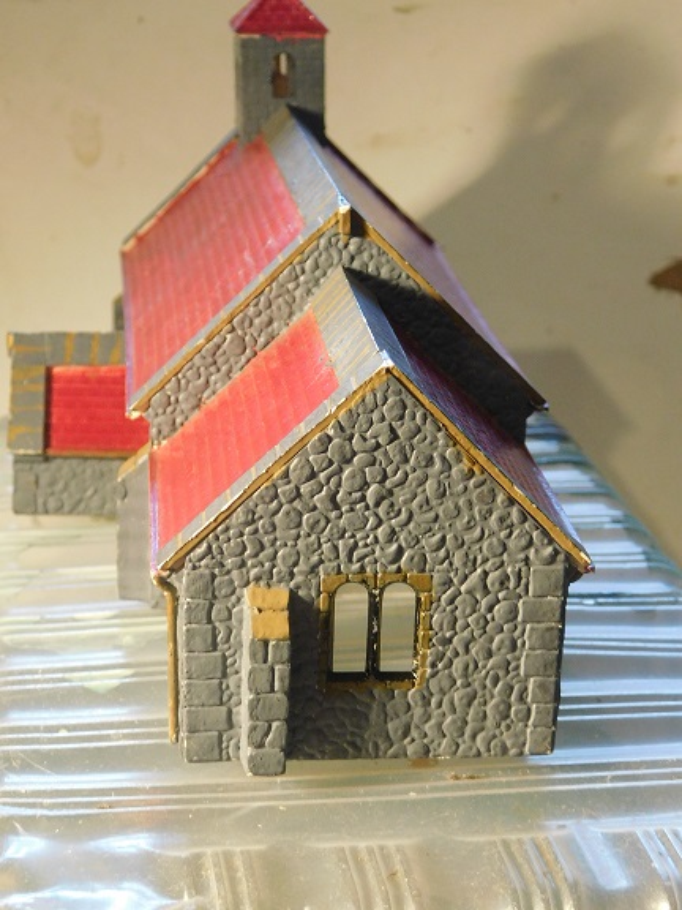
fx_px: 1865
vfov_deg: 27.4
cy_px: 455
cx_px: 341
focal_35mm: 71
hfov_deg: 20.7
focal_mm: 12.6
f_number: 4.3
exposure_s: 1/8
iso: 450
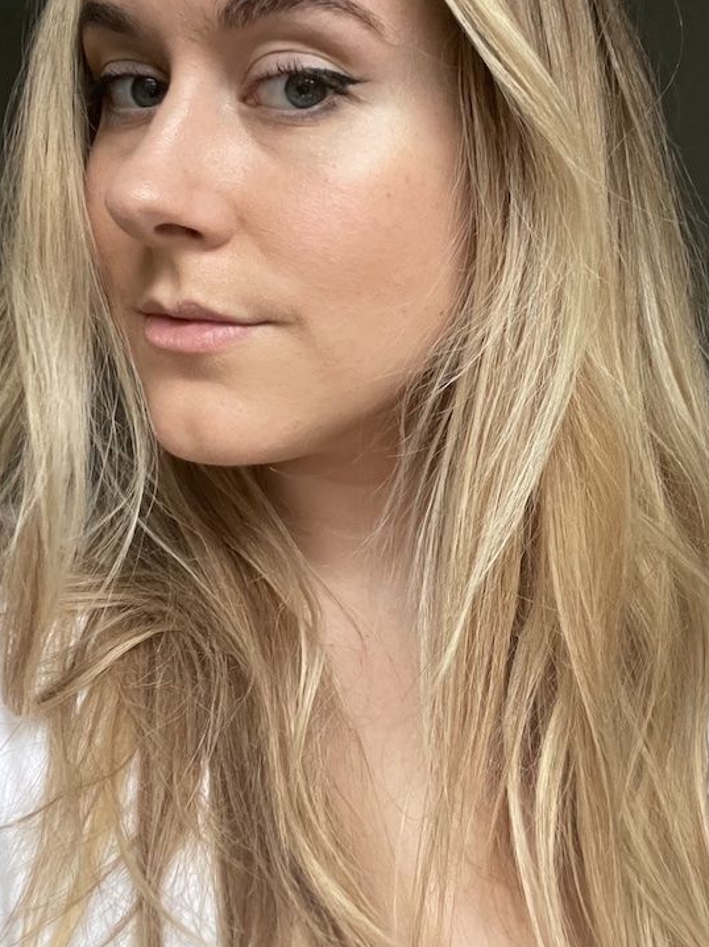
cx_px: 456
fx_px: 1066
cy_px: 413
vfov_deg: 47.8
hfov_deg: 36.5
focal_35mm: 39
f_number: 2.2
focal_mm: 2.71
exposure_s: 1/56
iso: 400
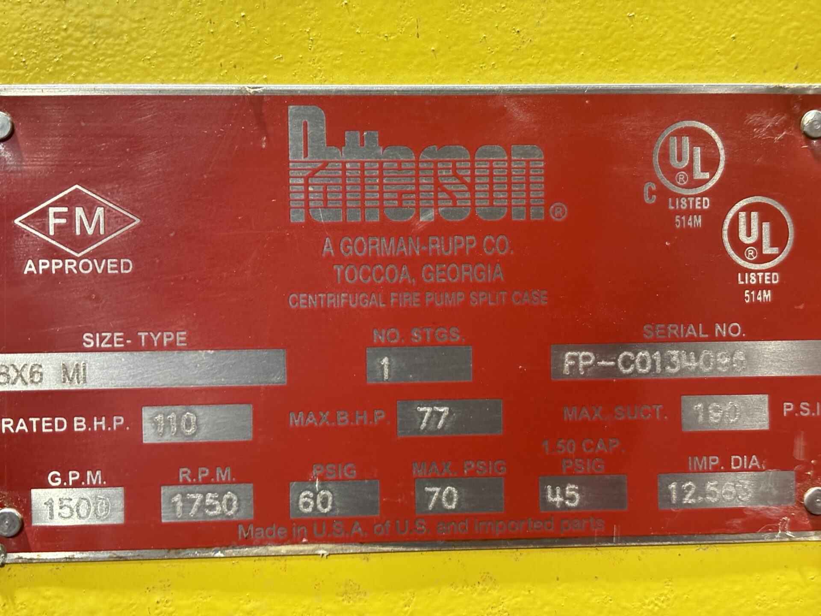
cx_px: 410
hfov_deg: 36.8
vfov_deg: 28.0
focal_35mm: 52
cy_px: 308
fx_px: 1233
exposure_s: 1/30
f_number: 1.6
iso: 320
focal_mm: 5.96
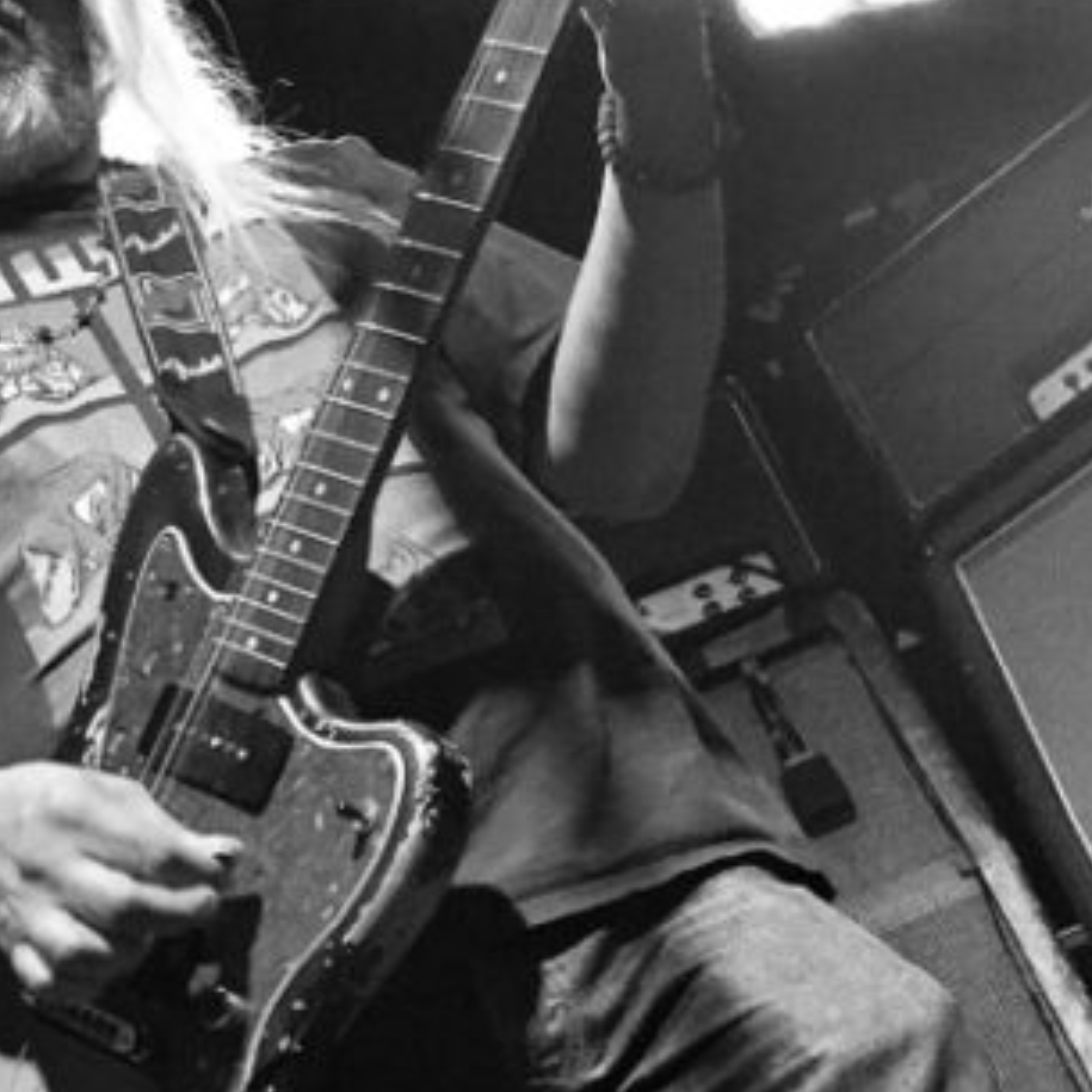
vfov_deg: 19.5
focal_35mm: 86
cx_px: 670
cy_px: 1124
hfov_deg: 20.1
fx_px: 3069
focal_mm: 4.15
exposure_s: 1/30
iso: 200
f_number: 2.2
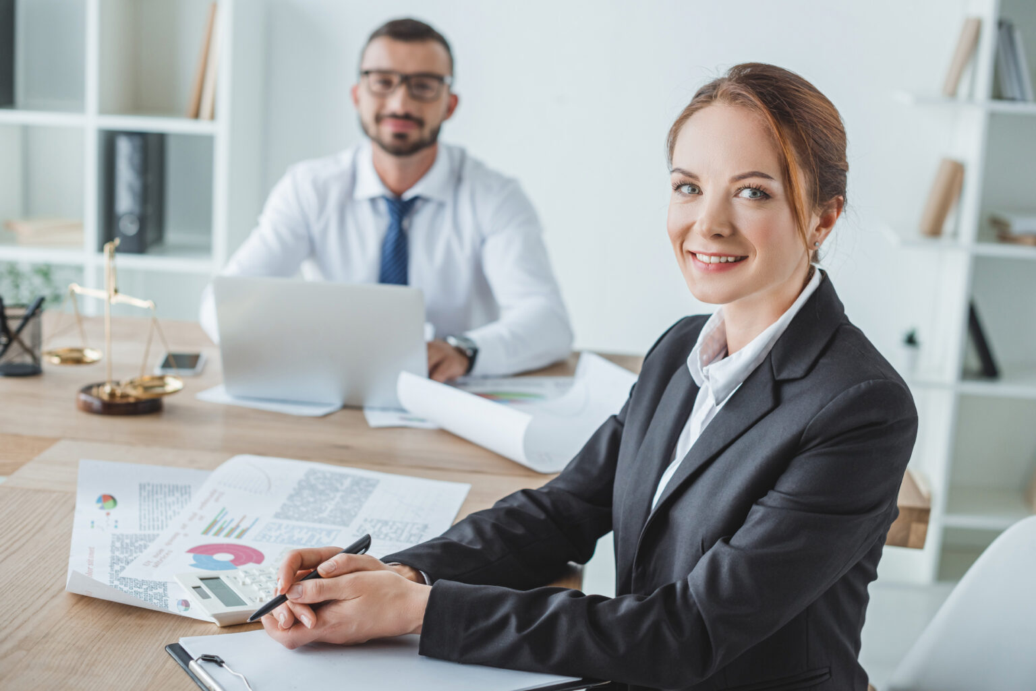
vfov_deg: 27.0
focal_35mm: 50
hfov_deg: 39.6
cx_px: 518
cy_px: 346
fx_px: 1439
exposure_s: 1/250
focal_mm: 50
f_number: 3.5
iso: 320
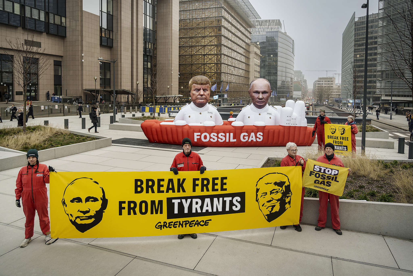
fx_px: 275
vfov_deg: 53.1
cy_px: 138
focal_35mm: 24
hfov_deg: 73.7
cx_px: 206
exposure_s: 1/125
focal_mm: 24
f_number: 4
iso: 500
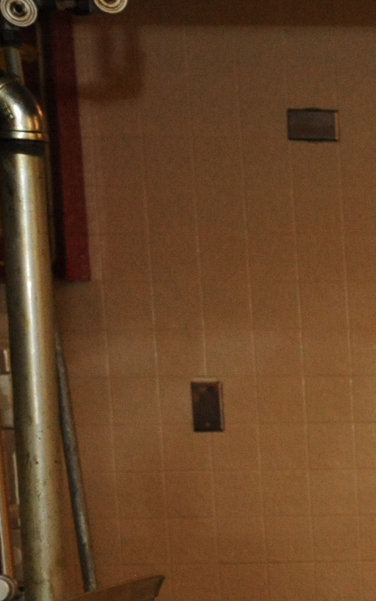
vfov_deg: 15.0
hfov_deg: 8.4
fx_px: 2229
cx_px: 1039
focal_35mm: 136
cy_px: 673
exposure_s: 1/60
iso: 2500
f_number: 9
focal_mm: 32
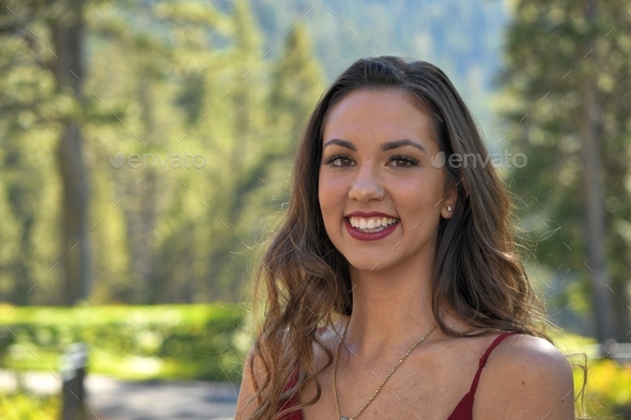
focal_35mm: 108
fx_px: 1892
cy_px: 210
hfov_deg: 18.9
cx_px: 316
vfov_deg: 12.7
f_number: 5
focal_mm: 72
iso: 100
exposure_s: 1/100
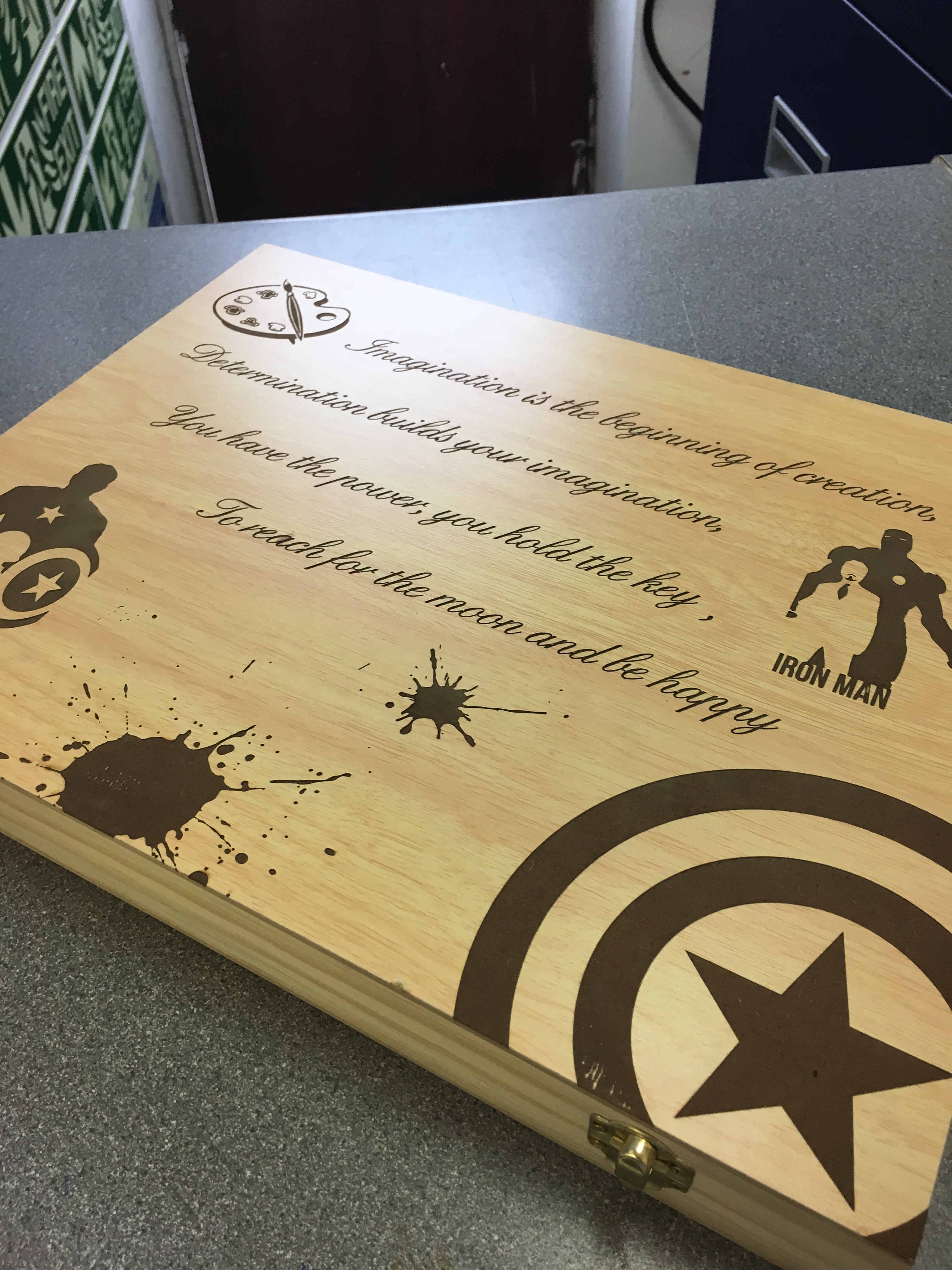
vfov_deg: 61.7
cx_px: 476
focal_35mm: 29
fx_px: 1063
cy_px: 635
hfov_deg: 48.2
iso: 64
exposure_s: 1/33
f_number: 2.2
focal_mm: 4.15
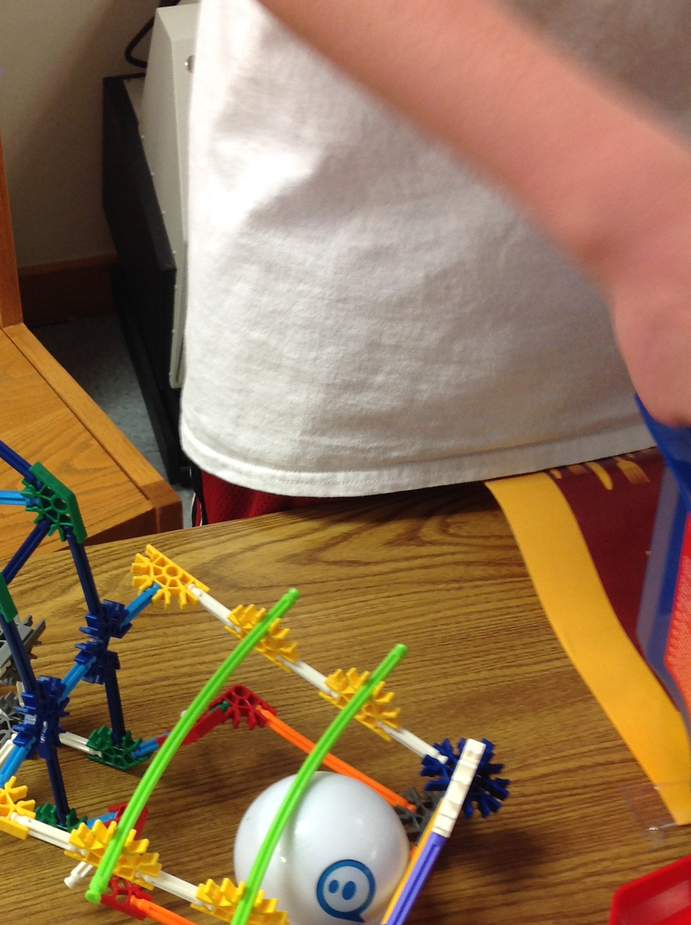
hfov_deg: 26.1
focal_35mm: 55
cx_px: 152
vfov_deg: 34.6
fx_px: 1467
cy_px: 627
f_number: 2.4
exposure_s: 1/15
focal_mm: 4.28
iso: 64
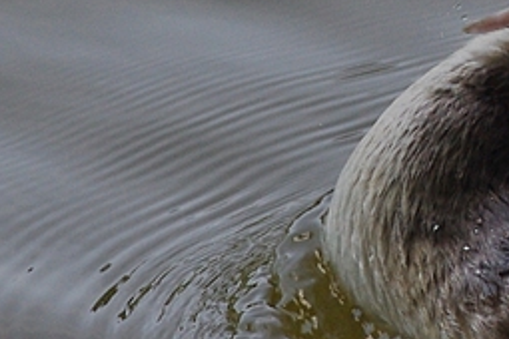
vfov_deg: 1.5
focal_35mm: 903
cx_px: 802
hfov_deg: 2.3
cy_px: 167
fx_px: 12766
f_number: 5
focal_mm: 150
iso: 400
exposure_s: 1/800
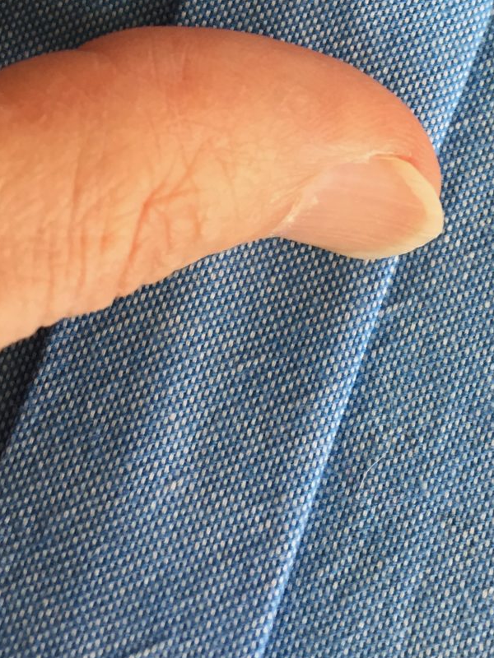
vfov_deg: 31.1
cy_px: 18
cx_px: 241
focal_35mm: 58
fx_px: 1104
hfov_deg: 25.2
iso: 64
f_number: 2.2
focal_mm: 4.15
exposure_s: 1/30
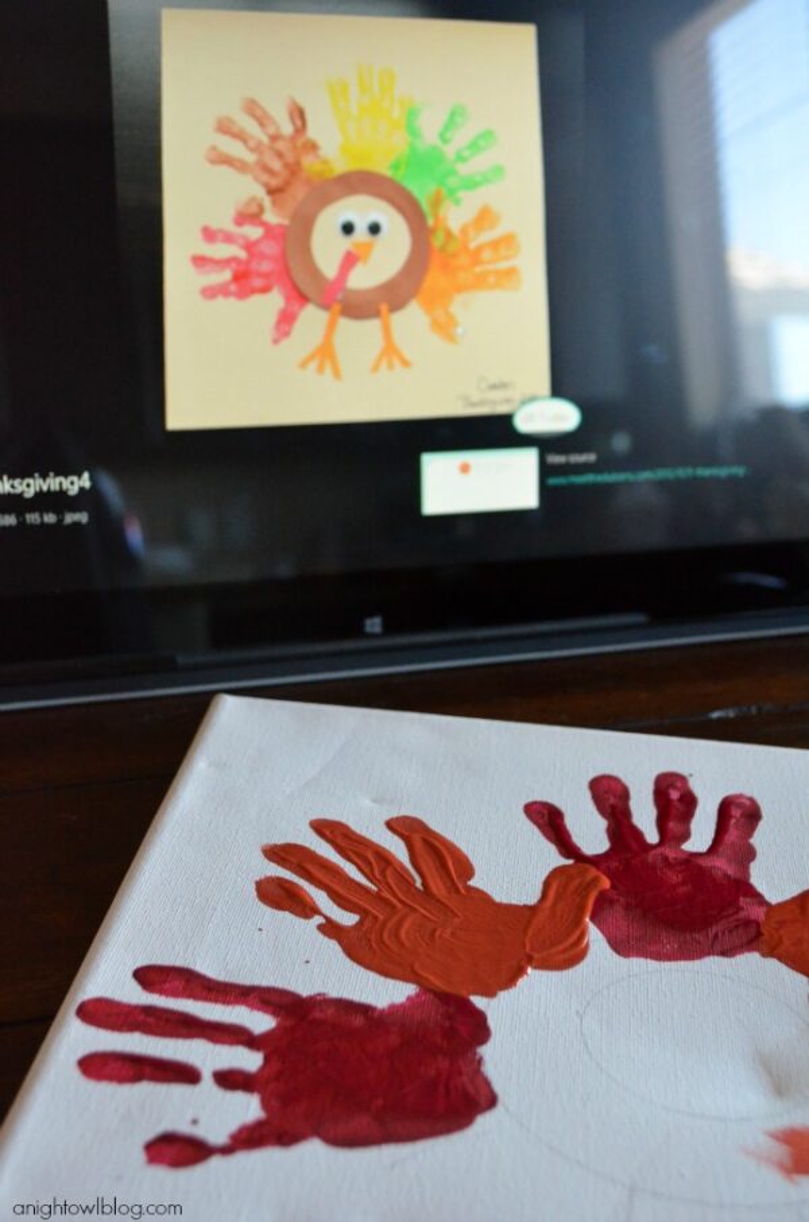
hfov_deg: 28.0
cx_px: 404
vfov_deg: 41.2
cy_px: 611
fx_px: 1625
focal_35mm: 48
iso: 4000
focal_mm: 32
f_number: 5
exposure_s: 1/80
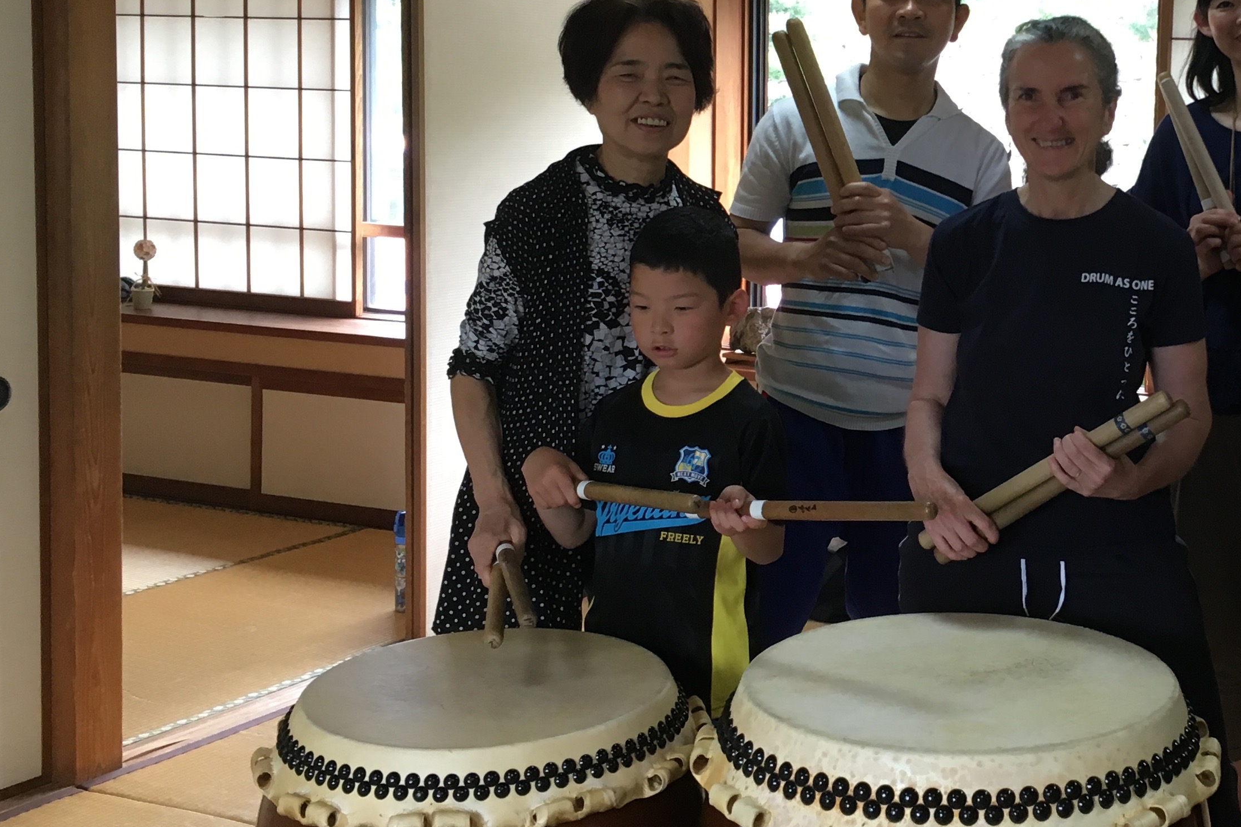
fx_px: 1896
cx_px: 1066
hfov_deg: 34.6
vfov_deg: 24.4
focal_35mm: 55
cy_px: 245
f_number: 2.2
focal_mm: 4.15
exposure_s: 1/30
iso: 64
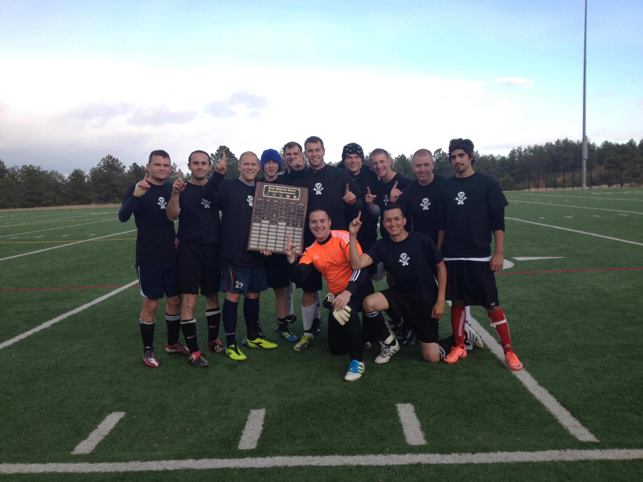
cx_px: 322
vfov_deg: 40.7
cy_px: 241
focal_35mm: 35
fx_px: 650
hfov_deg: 52.6
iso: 50
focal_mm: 4.28
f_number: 2.4
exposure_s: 1/389
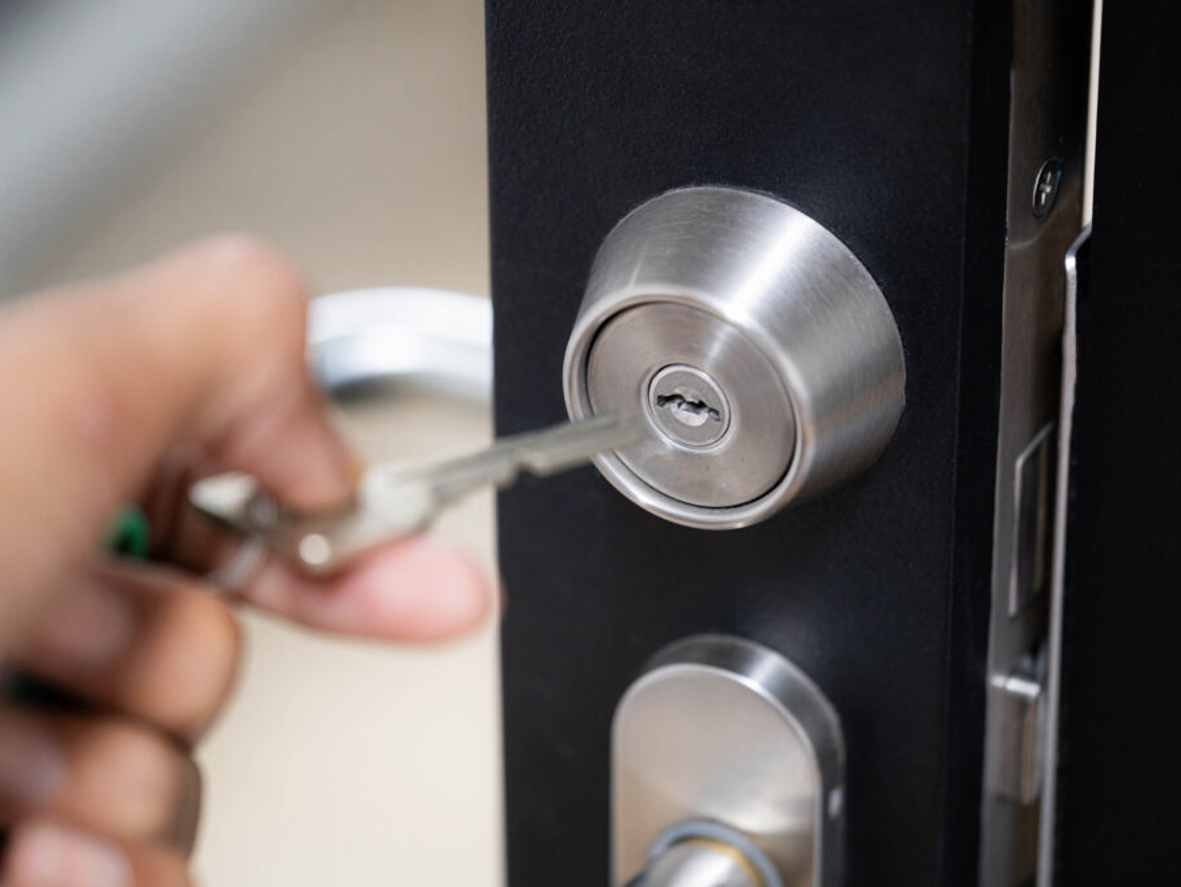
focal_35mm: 131
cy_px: 445
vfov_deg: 11.3
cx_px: 604
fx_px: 4471
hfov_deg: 15.0
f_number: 2.8
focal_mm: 80
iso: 500
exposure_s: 1/25
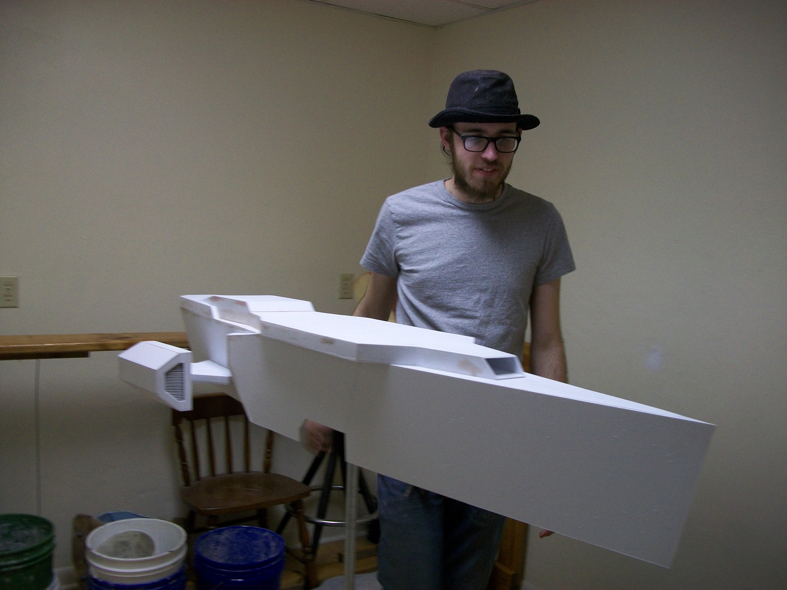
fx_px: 728
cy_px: 295
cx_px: 394
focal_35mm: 32
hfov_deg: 56.8
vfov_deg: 44.2
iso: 112
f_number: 2.9
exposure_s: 1/30
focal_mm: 5.7
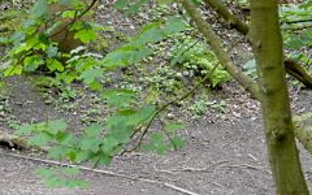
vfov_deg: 3.8
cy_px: 343
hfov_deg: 6.1
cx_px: 212
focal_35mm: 342
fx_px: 2909
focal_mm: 55
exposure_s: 1/60
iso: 400
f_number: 8
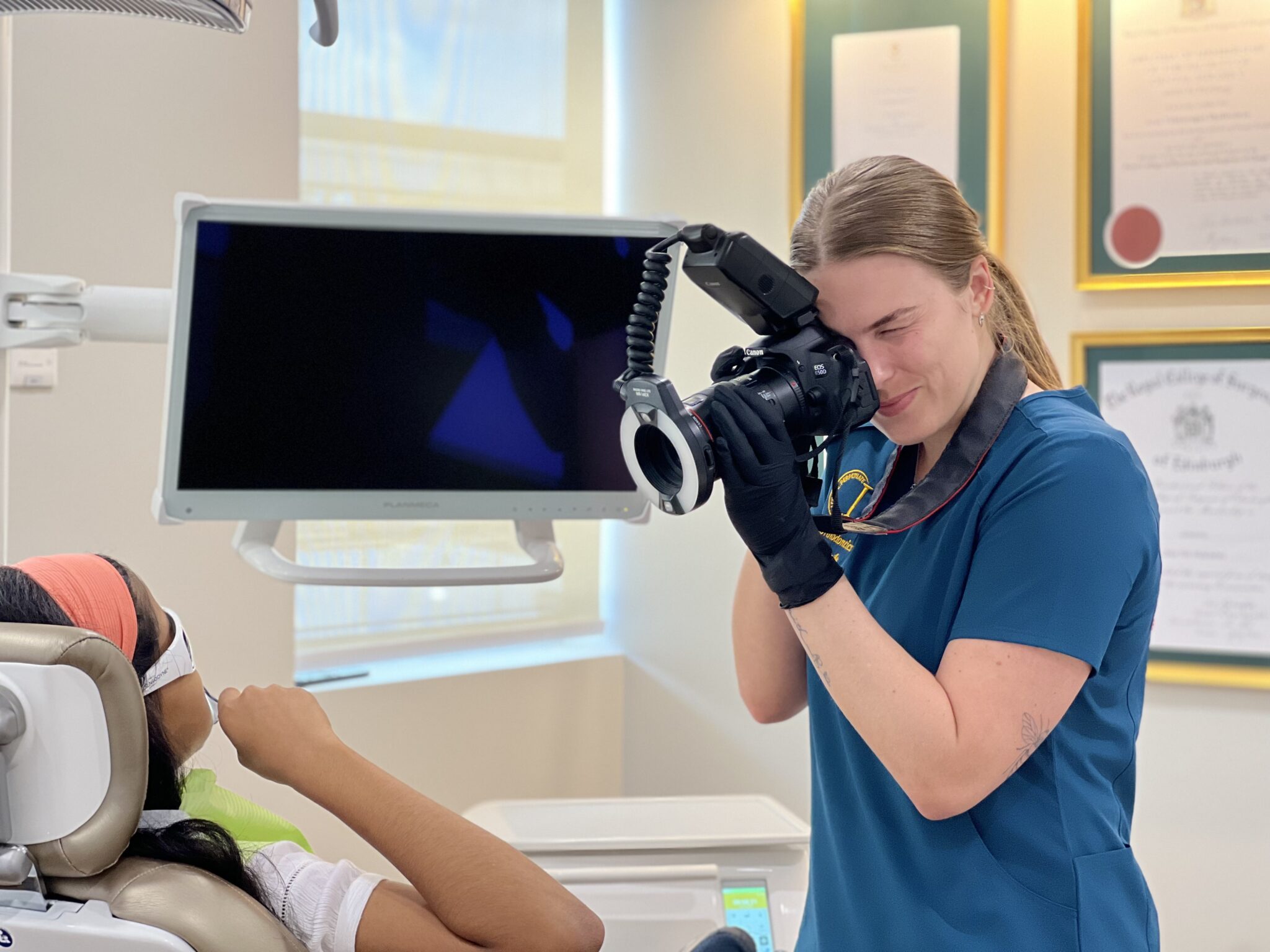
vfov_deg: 19.1
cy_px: 476
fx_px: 2825
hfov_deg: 25.3
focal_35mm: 77
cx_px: 635
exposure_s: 1/50
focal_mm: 9
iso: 125
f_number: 2.8
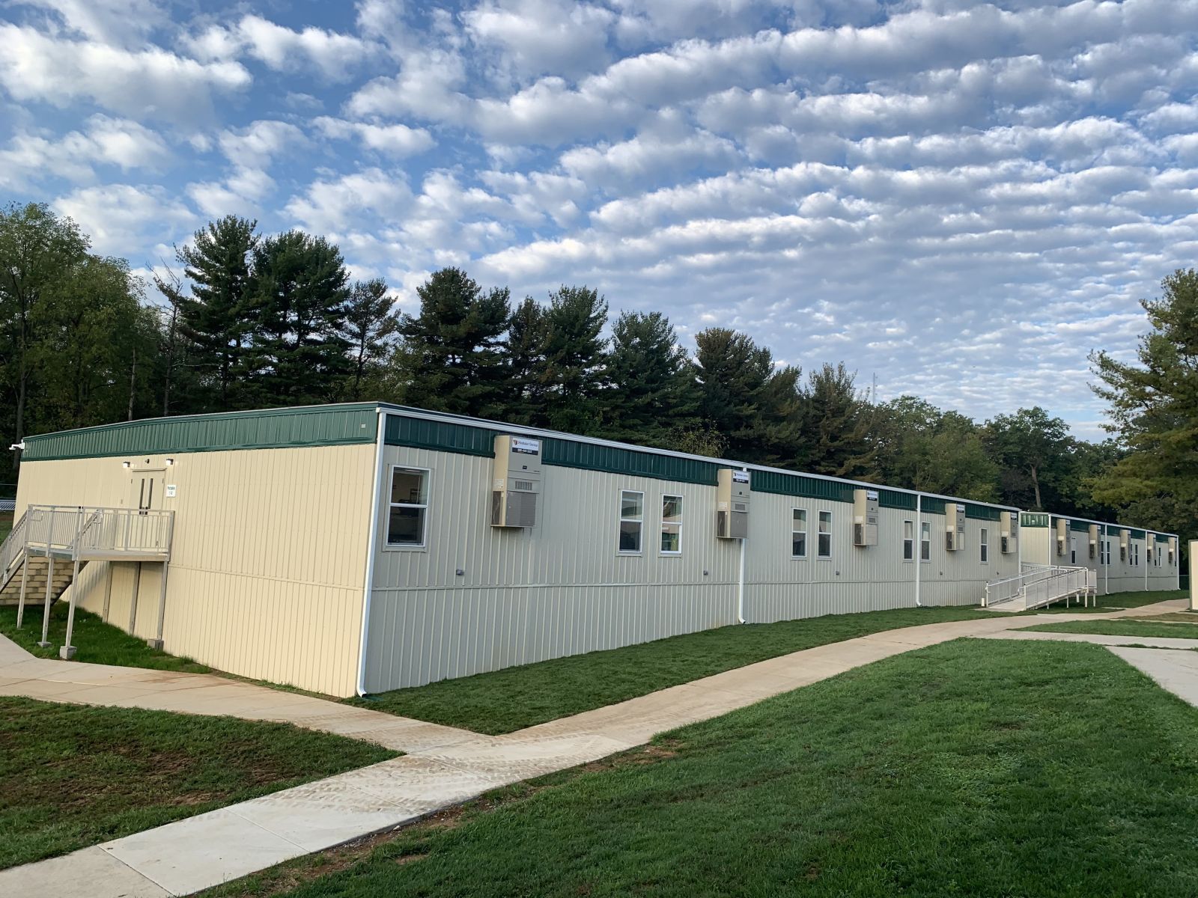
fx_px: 900
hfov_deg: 67.3
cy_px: 449
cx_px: 599
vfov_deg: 53.1
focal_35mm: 26
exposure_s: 1/570
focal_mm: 4.25
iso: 25
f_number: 1.8
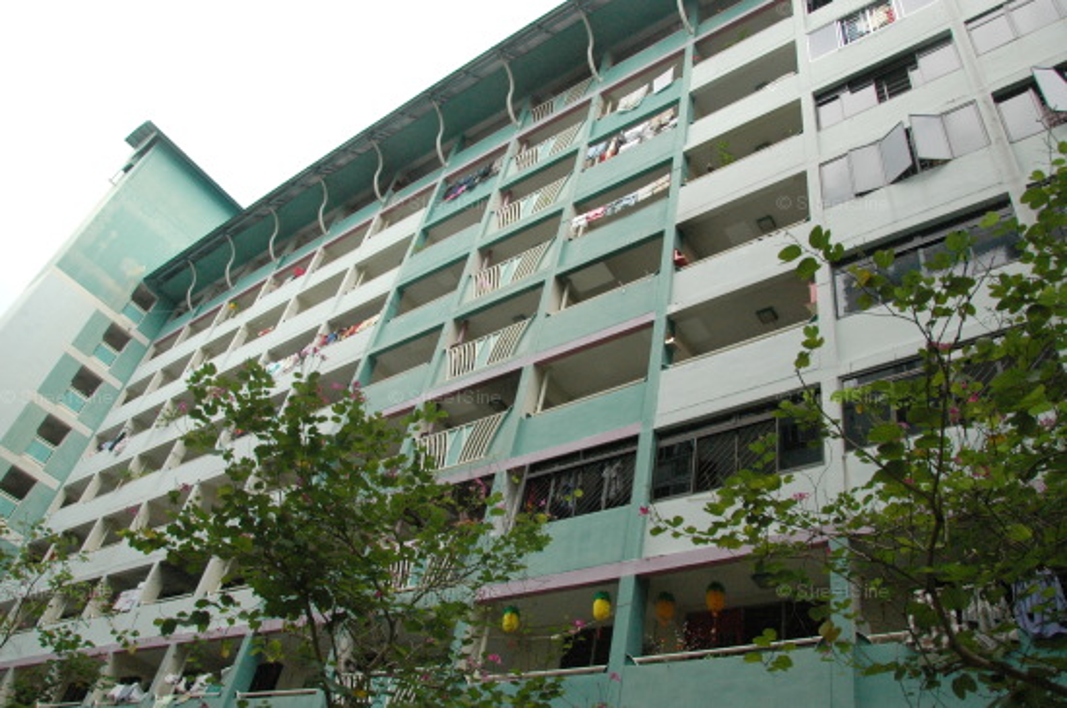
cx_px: 534
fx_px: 799
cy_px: 354
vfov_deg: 47.8
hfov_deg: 67.5
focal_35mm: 27
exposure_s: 1/640
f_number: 6.3
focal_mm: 18
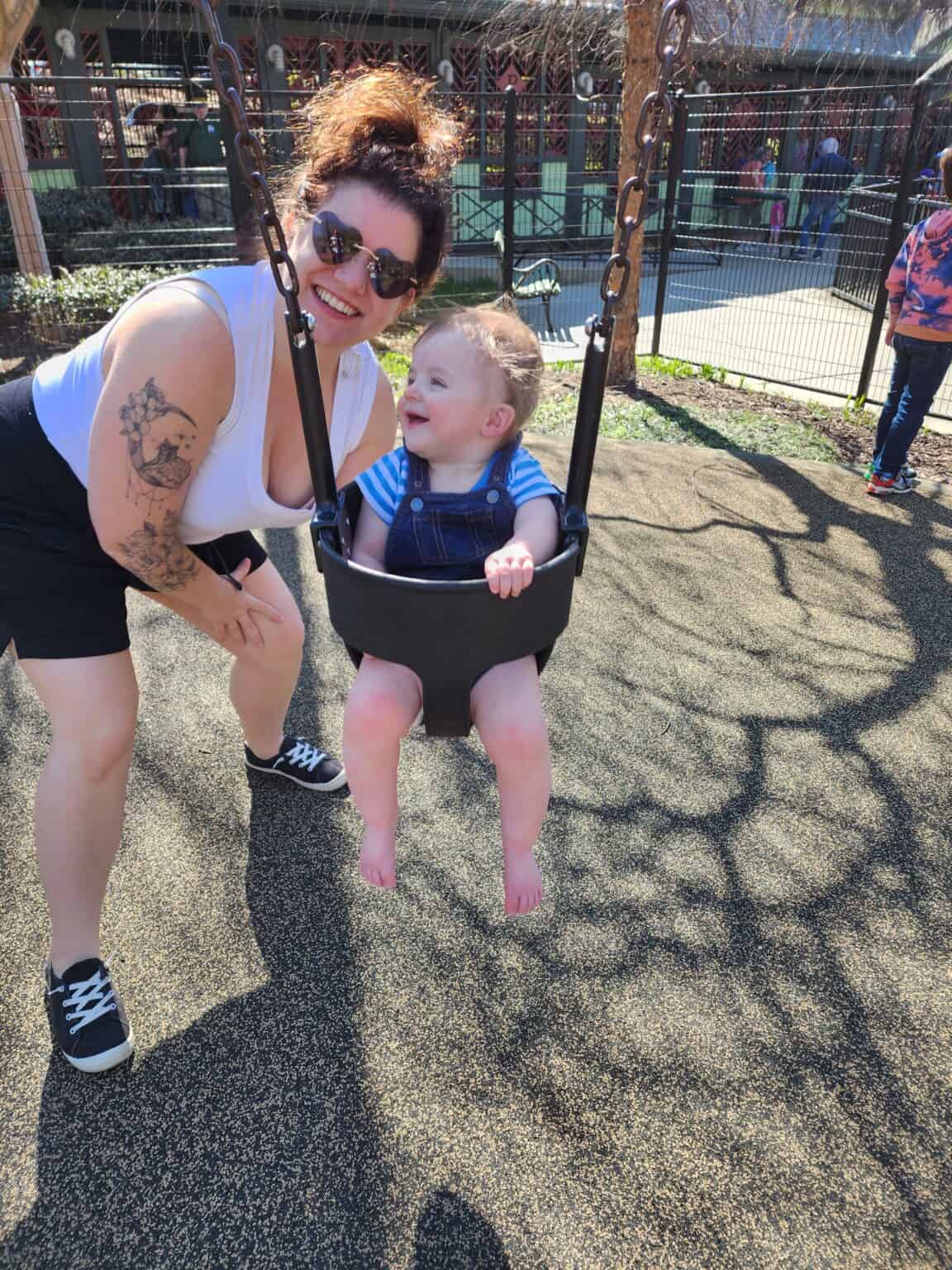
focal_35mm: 23
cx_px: 476
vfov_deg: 73.9
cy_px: 635
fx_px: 843
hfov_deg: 58.9
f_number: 1.8
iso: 12
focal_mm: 6.4
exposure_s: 1/186
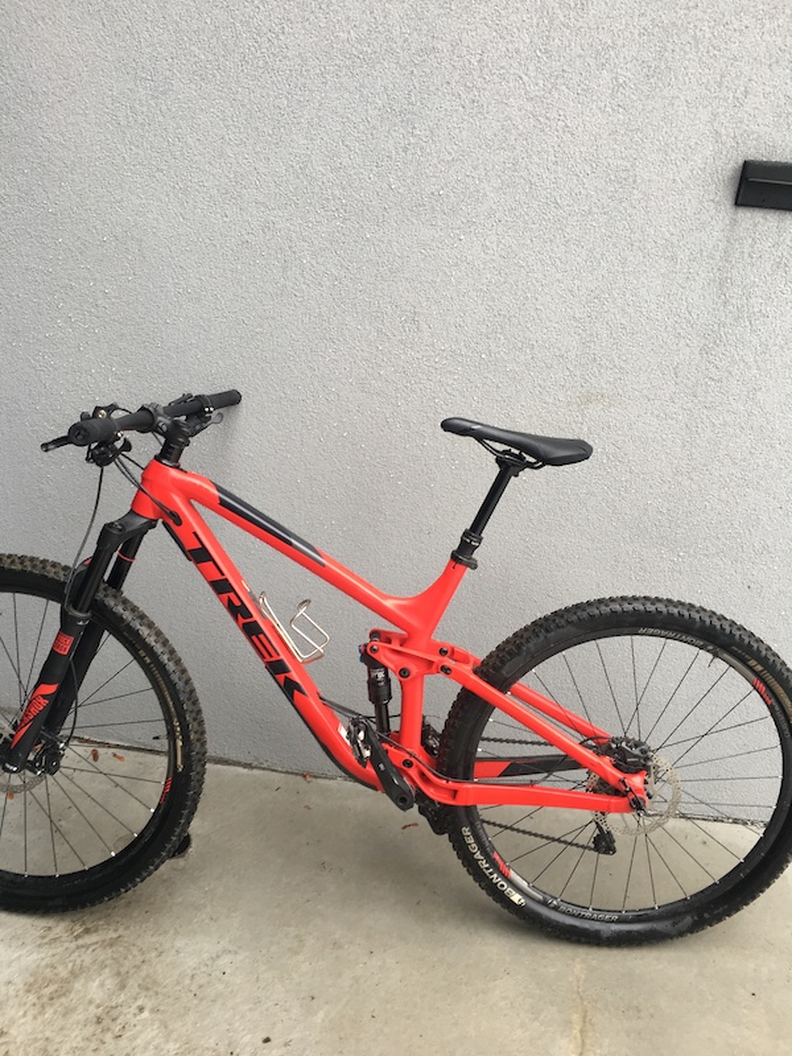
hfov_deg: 48.2
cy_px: 528
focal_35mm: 29
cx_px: 396
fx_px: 885
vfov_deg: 61.7
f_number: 2.2
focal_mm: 4.15
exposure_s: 1/60
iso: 32
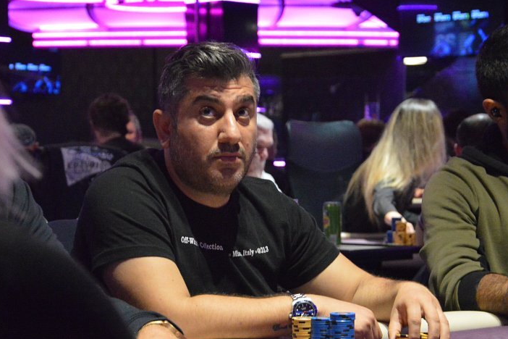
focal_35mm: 99
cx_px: 251
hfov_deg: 20.6
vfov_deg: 13.8
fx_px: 1397
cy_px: 191
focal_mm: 58
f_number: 5
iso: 6400
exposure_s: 1/50
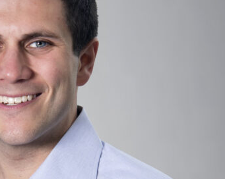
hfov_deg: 5.1
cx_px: 18
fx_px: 2534
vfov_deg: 4.0
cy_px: 215
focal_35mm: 381
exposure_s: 1/250
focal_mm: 135
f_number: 8
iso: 160
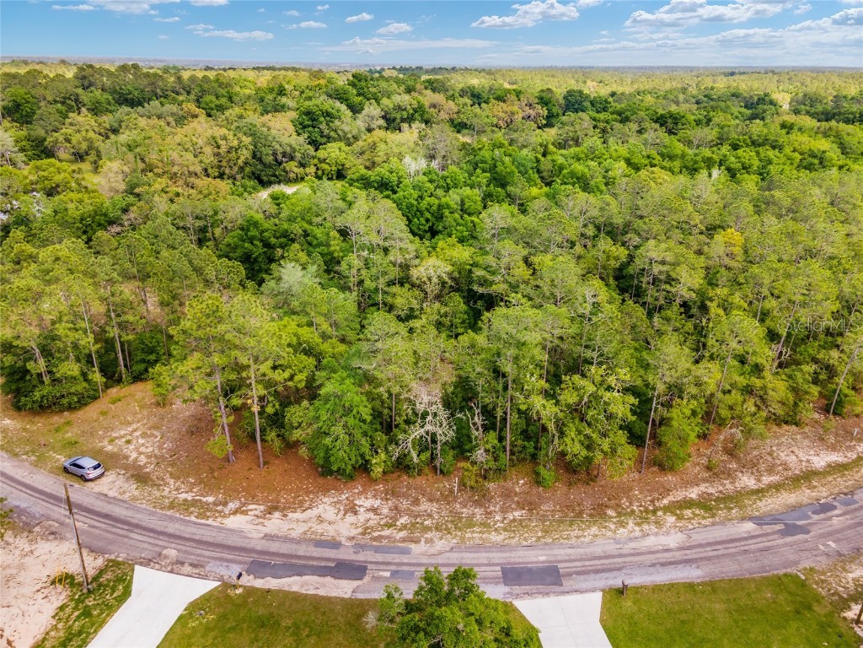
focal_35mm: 24
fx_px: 598
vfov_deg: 56.8
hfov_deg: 71.6
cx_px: 432
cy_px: 324
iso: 100
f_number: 2.8
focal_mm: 4.5
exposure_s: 1/20
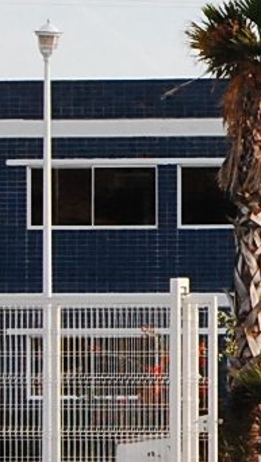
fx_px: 3808
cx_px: 886
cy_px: 186
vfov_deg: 6.9
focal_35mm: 310
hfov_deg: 3.8
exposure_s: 1/800
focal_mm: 45
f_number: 14
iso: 1600
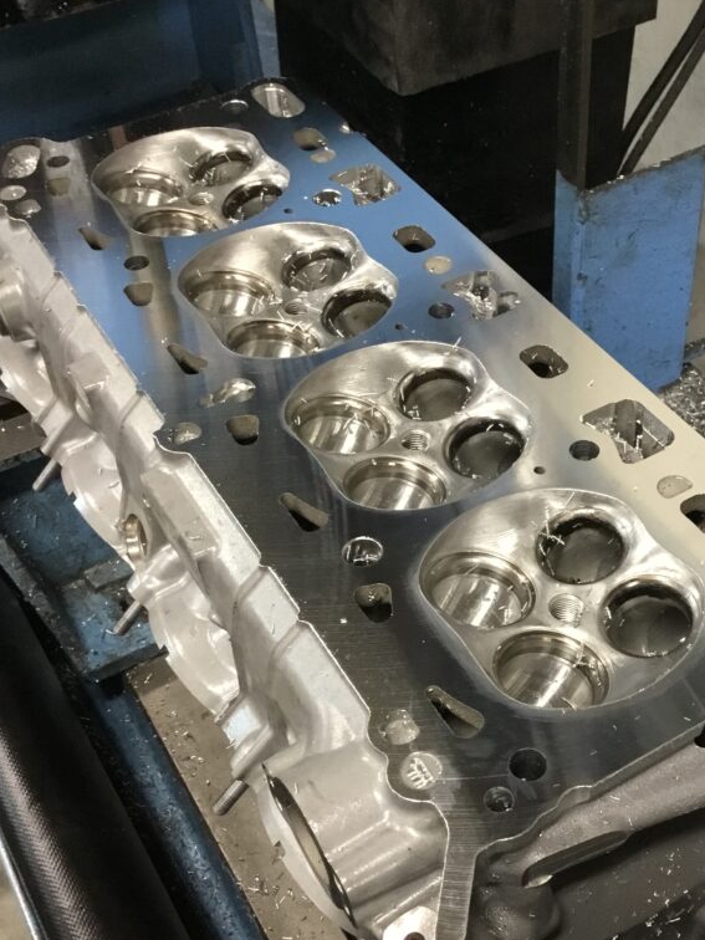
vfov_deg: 44.3
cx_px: 468
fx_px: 1141
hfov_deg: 34.1
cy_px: 608
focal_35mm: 42
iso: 250
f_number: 2.4
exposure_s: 1/33
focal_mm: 3.3
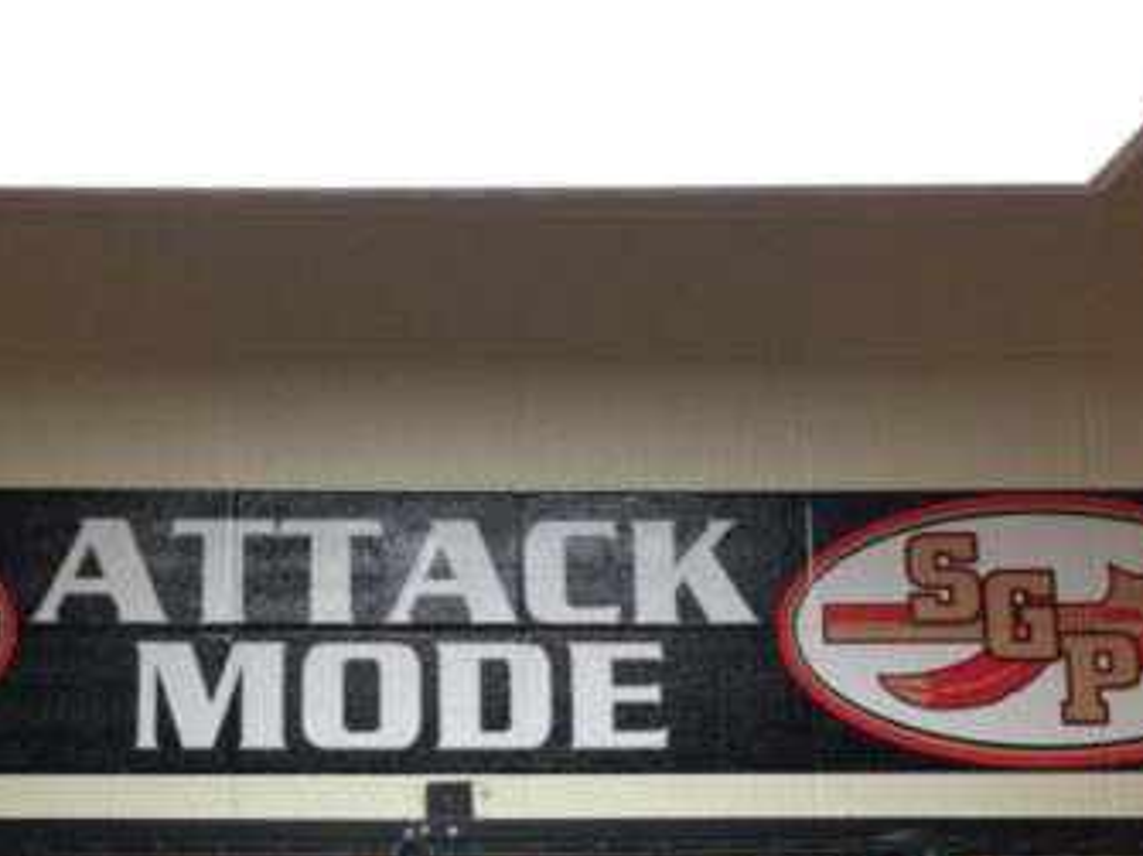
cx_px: 416
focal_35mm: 52
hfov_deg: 36.6
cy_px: 723
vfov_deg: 27.3
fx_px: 1716
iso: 50
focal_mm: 4.15
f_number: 2.2
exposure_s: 1/30
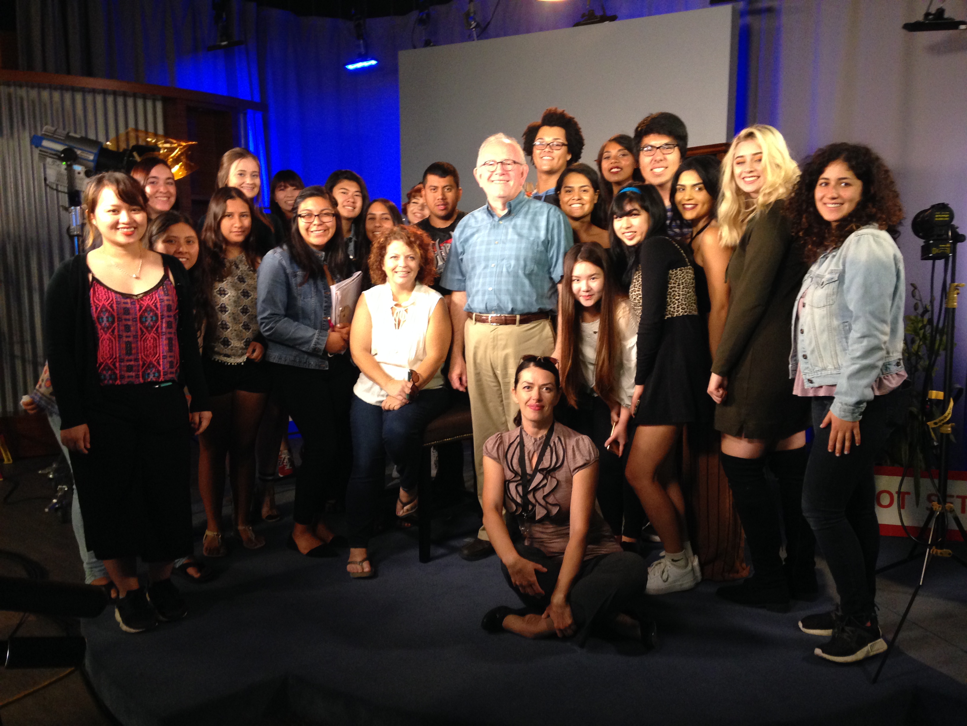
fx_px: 922
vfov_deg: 42.9
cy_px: 363
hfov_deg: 55.4
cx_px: 484
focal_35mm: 33
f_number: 2.4
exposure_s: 1/20
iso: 200
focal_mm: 4.12
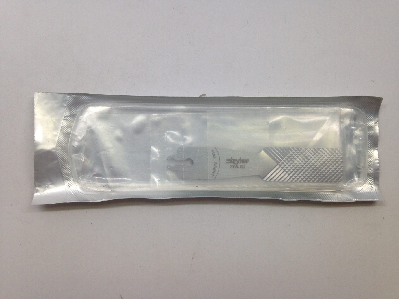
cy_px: 150
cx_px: 200
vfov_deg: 42.9
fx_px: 380
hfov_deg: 55.4
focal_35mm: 33
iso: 50
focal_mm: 4.12
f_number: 2.4
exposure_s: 1/60
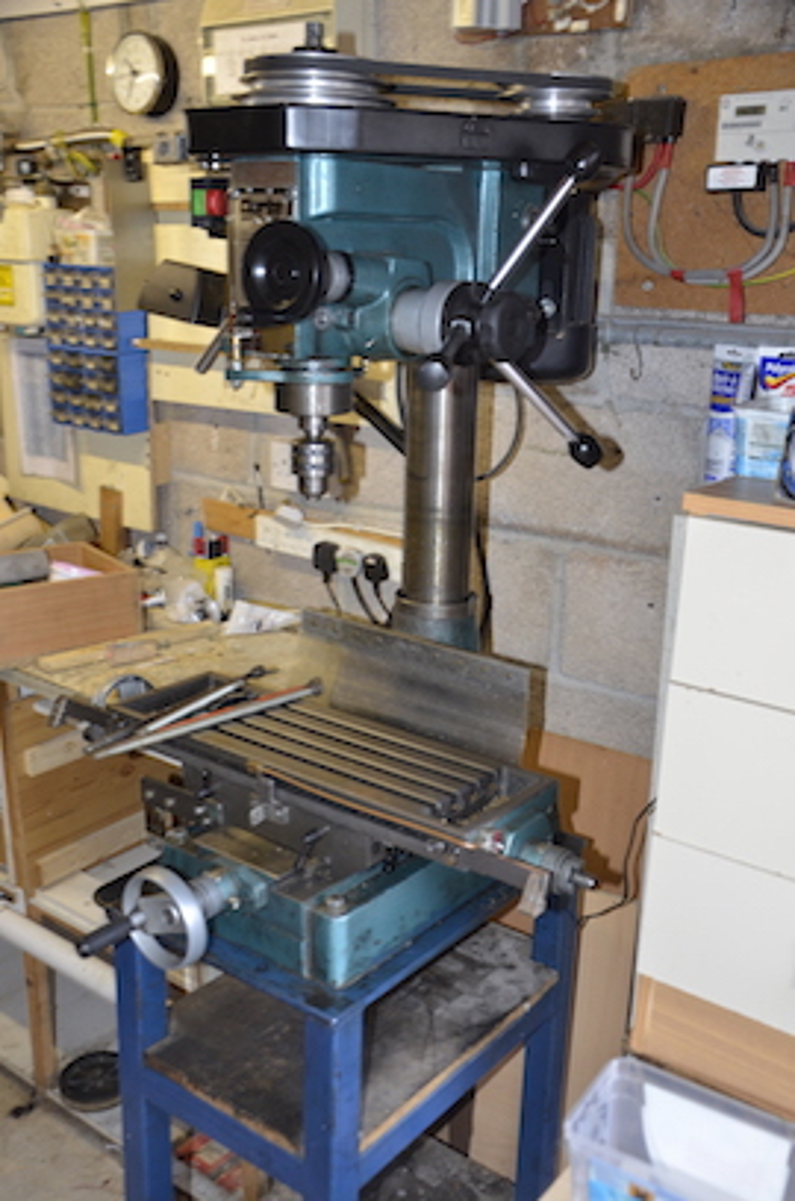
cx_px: 398
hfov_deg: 36.7
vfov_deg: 53.2
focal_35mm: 36
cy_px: 600
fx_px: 1199
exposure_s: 1/60
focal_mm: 24
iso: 800
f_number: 3.8
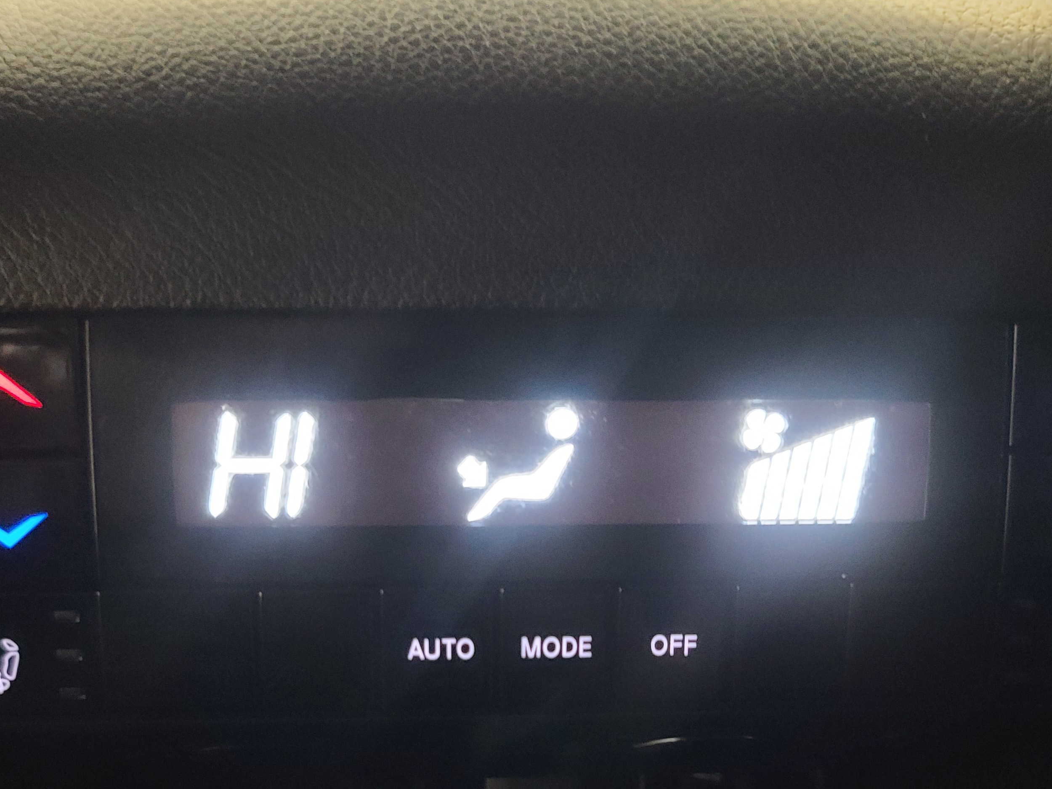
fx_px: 1216
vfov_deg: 35.2
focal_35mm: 40
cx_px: 512
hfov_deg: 46.8
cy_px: 589
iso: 1600
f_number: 1.8
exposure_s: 1/24
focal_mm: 7
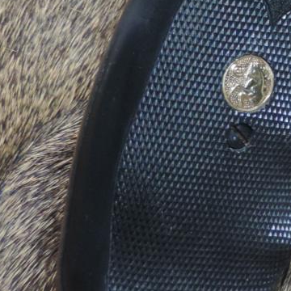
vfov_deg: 9.4
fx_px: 1750
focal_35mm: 184
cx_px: 585
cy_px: -15
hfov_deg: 8.9
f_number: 3.6
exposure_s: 1/30
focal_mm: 8.9
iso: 400
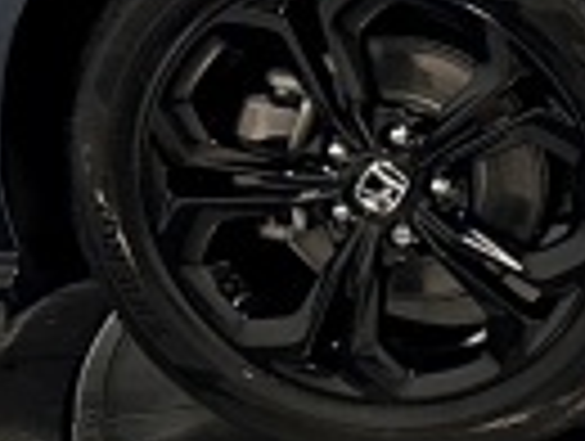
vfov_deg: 7.9
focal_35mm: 189
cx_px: 1719
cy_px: 288
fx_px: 3200
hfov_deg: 8.7
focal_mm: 6.86
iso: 400
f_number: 1.78
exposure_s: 1/60
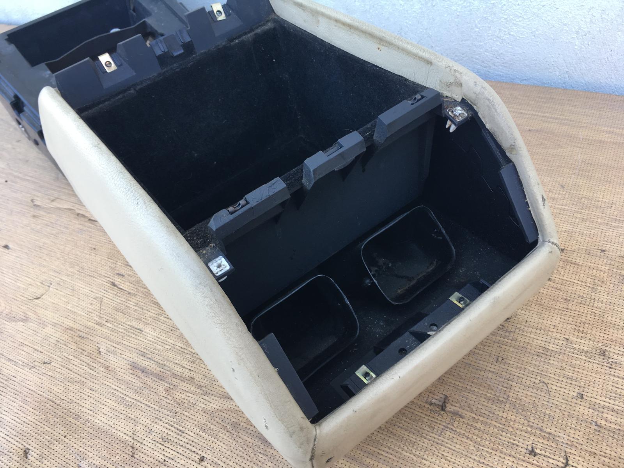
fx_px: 523
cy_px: 234
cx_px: 312
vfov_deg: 48.2
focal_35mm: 29
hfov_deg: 61.7
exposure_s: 1/50
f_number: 2.2
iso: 25
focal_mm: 4.15
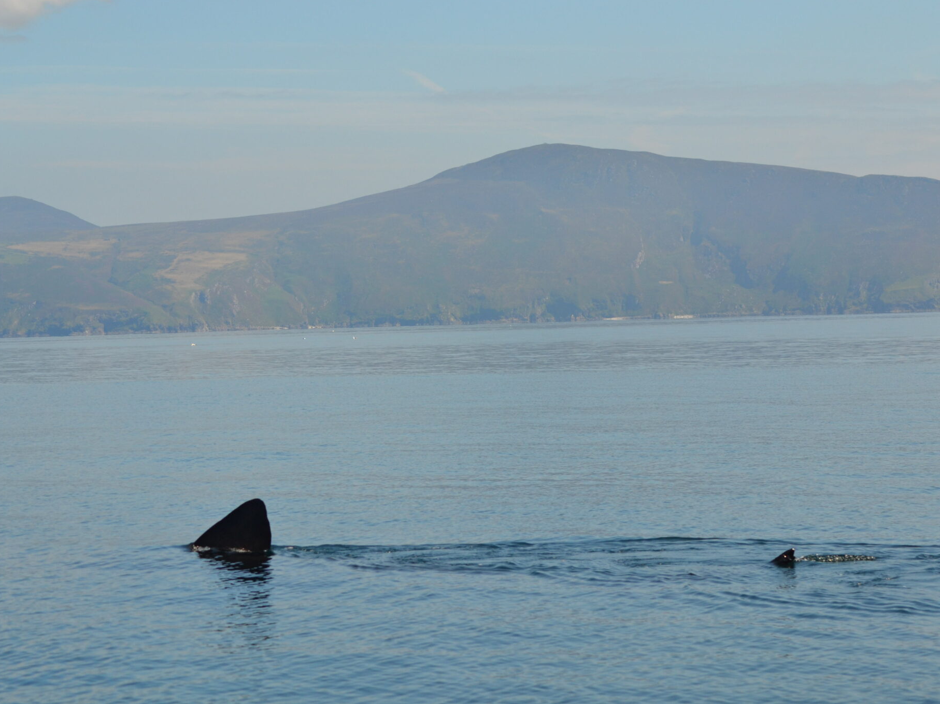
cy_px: 351
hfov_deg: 17.3
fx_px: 3095
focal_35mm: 114
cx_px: 476
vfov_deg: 13.0
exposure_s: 1/1600
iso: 400
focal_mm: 70
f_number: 6.3
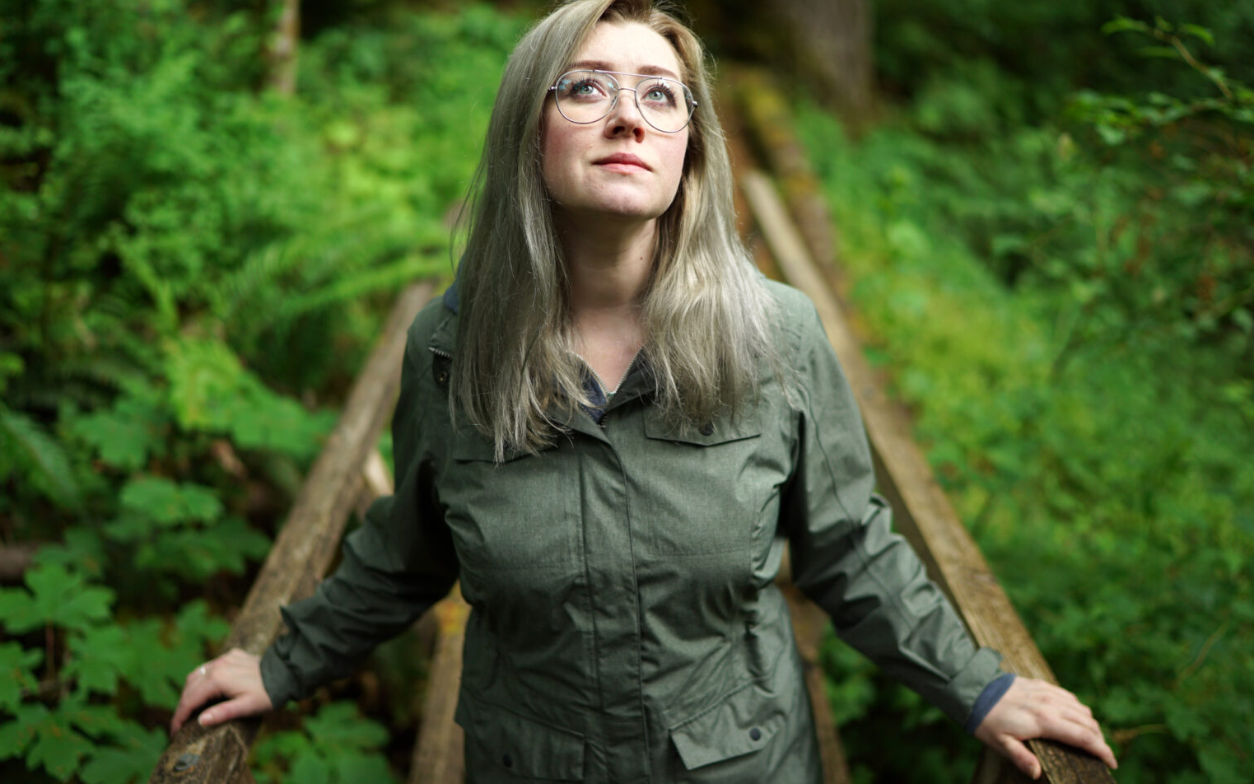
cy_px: 367
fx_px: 1230
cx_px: 628
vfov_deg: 35.3
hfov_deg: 54.0
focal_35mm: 36
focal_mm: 35
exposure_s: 1/500
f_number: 1.4
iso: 100
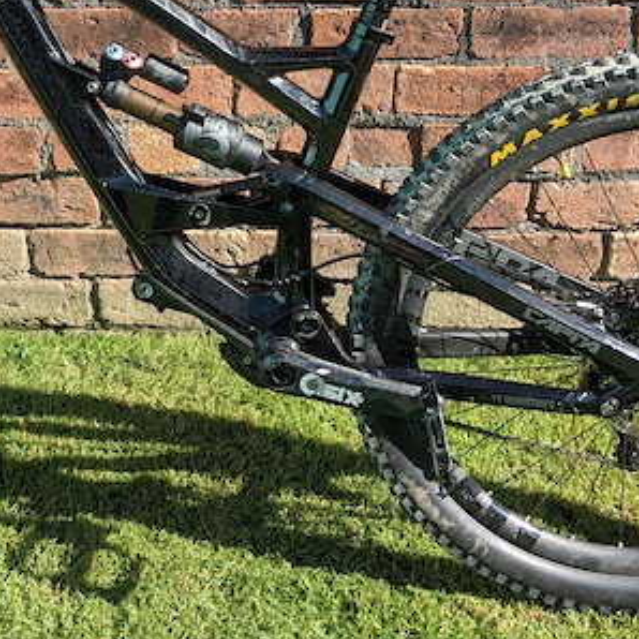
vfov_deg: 26.5
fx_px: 1337
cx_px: 165
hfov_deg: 26.6
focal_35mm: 64
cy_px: 152
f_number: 1.73
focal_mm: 4.38
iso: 48
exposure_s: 1/1020
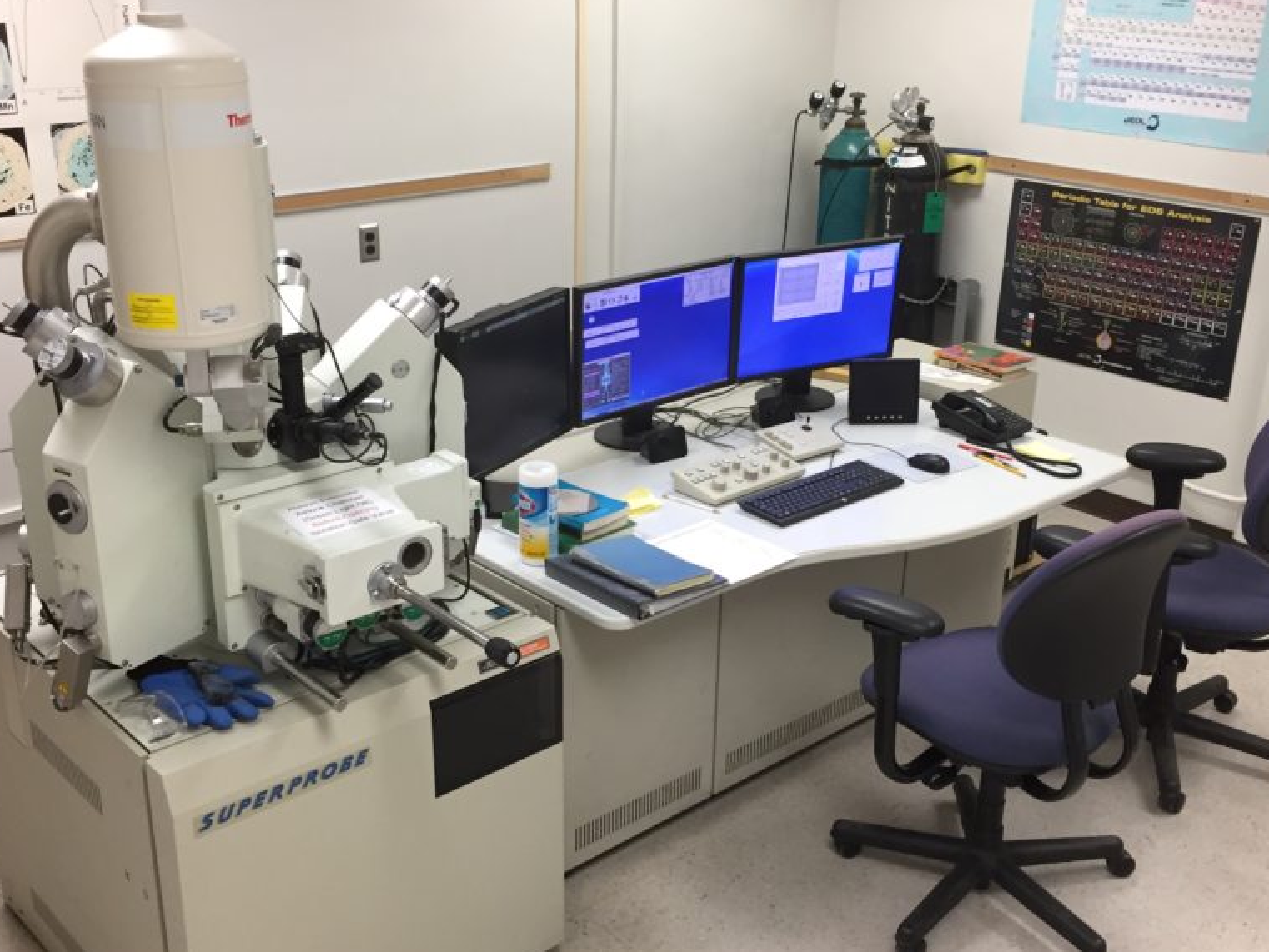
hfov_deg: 47.9
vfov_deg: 36.8
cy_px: 495
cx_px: 642
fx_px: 1430
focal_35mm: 39
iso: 50
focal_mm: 4.15
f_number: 2.2
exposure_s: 1/30
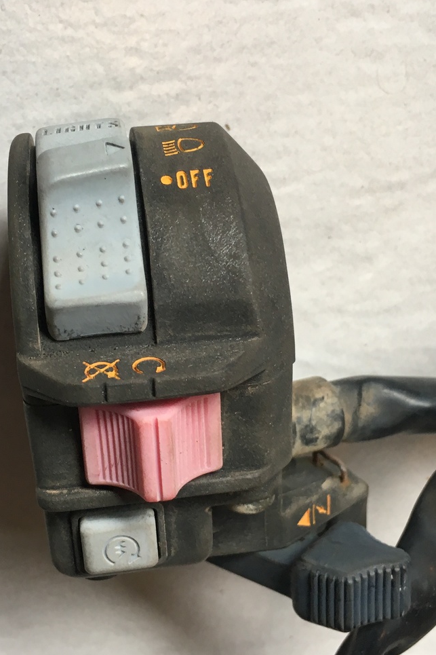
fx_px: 909
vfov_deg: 39.6
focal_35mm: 50
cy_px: 324
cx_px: 197
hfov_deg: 27.0
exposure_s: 1/33
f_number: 2.2
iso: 40
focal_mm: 4.15
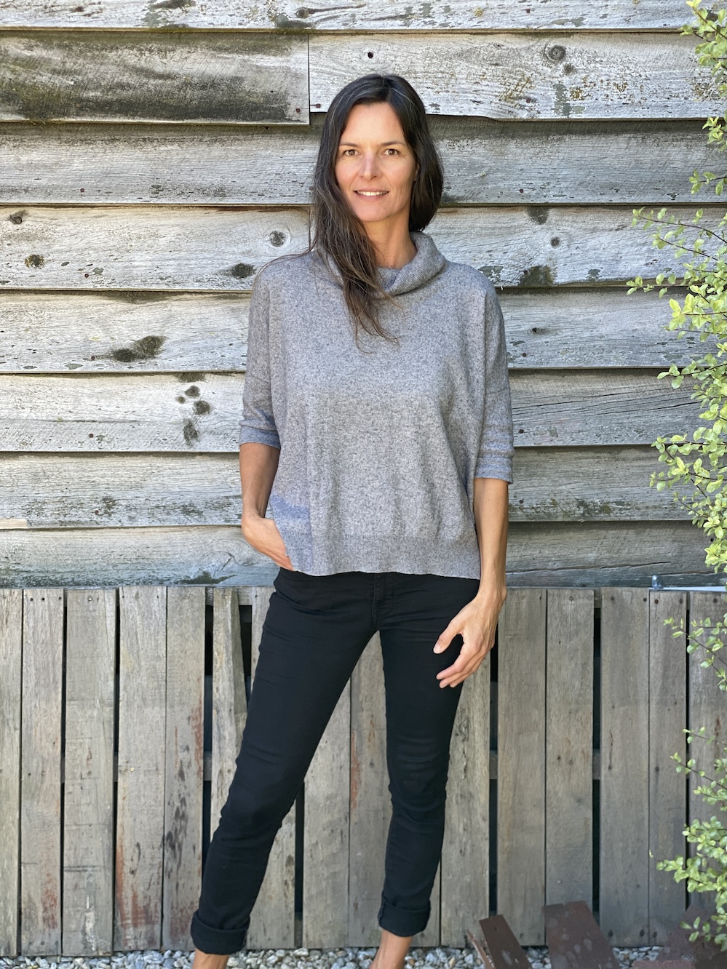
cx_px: 364
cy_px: 484
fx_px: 1456
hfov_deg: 28.0
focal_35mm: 52
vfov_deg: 36.8
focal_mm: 6
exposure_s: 1/122
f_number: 2
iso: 40
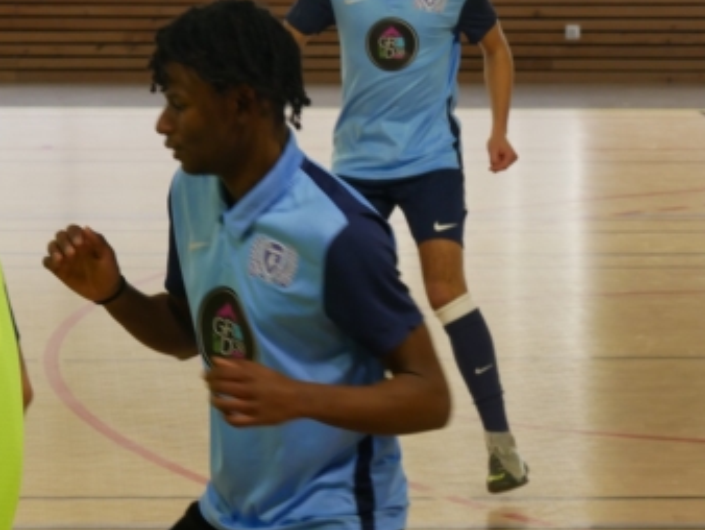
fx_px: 4361
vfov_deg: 7.0
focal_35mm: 214
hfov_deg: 9.2
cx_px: 170
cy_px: 231
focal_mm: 61
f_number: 5.2
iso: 800
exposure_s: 1/160
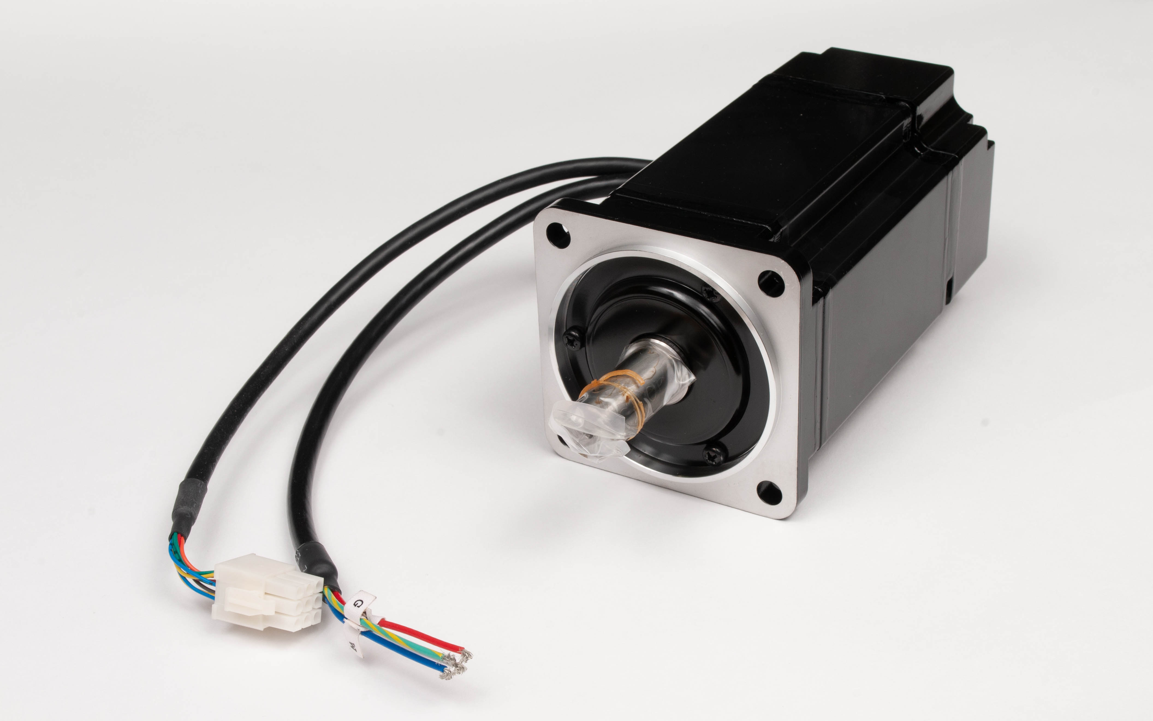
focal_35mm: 62
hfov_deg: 33.0
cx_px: 576
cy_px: 334
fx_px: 1948
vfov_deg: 21.0
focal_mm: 40
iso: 200
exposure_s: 1/80
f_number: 16
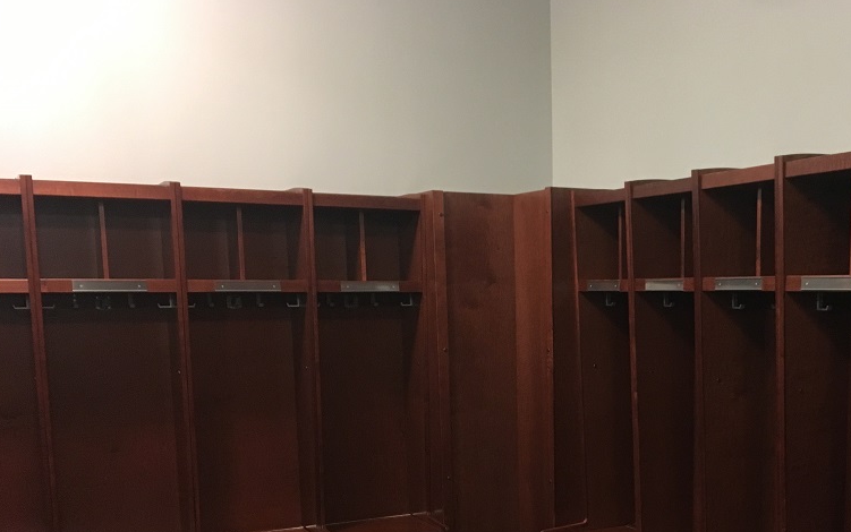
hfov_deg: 43.2
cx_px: 618
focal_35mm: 45
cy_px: 443
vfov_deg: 27.9
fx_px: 1044
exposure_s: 1/30
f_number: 2.2
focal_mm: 4.15
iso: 160
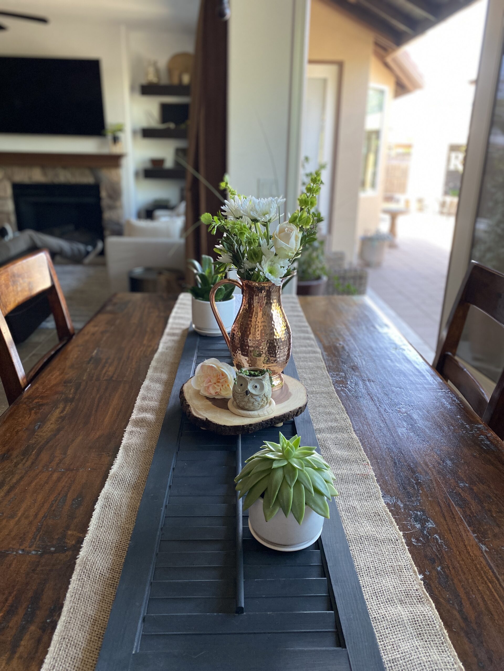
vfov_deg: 67.3
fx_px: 505
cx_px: 252
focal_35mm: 26
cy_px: 336
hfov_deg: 53.1
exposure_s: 1/117
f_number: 1.8
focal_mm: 4.25
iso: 125
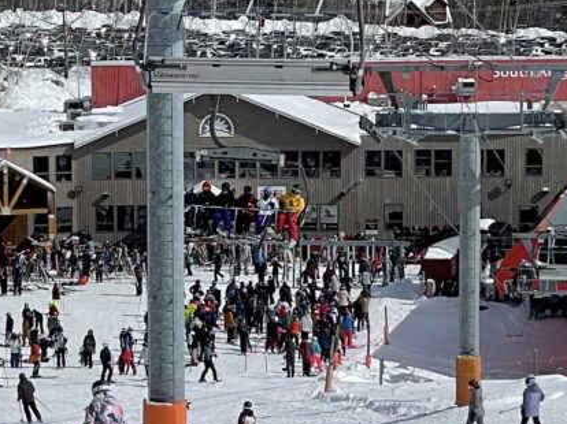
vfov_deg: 7.7
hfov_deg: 10.1
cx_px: -101
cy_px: 345
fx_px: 3159
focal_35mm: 193
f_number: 2
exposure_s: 1/9524
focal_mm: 6
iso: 32
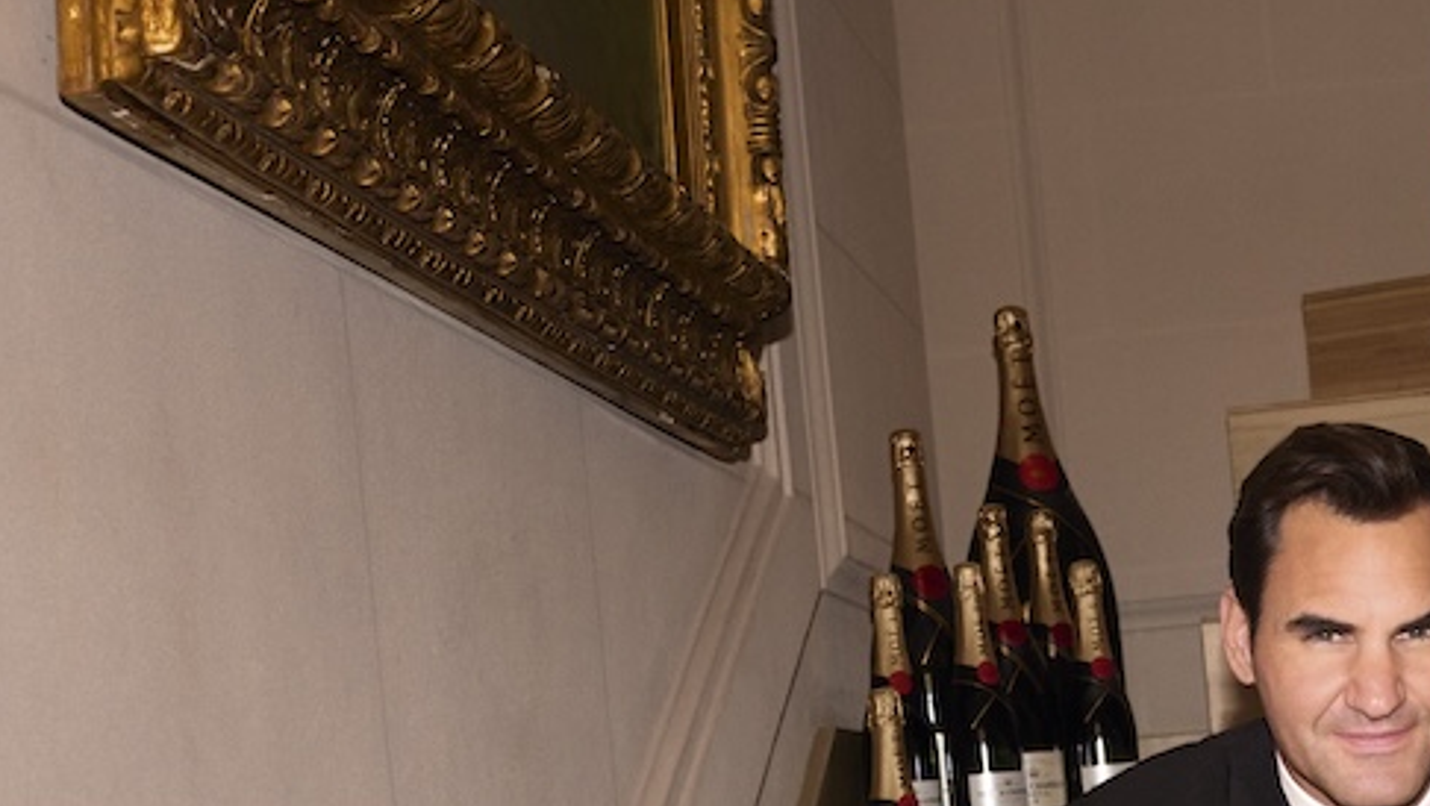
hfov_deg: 21.2
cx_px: 1356
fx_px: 3718
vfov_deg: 12.0
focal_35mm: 98
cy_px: 1075
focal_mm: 35
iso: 1000
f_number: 7.1
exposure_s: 1/800
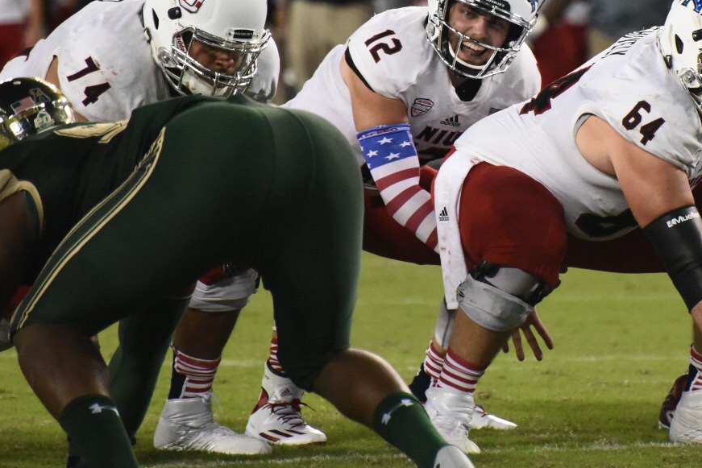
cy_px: 136
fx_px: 10882
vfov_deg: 2.5
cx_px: 538
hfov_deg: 3.7
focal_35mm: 558
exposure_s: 1/1600
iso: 10000
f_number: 5.6
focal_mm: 300
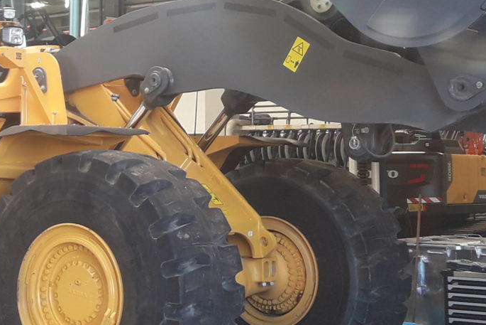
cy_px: 51
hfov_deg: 23.7
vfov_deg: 15.9
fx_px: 1148
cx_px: 132
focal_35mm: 85
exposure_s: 1/50
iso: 64
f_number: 1.9
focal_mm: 3.7
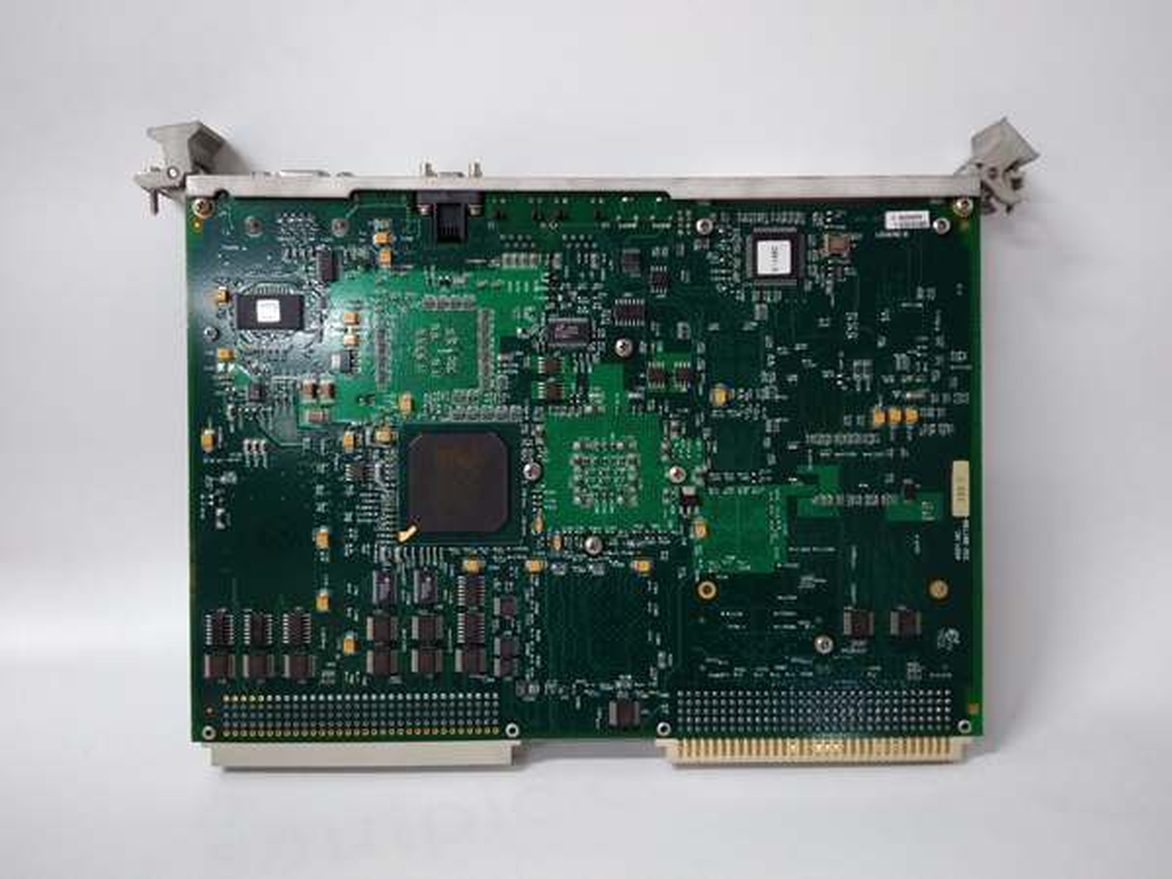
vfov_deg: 51.4
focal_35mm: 27
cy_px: 440
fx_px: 914
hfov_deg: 65.3
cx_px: 586
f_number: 2
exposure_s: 1/33
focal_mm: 3.79
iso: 636
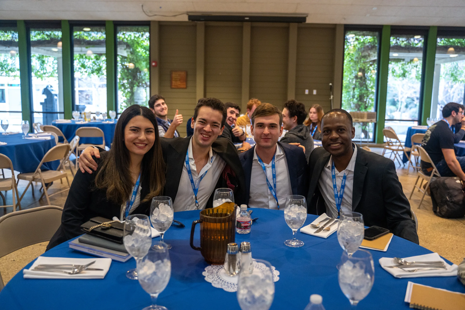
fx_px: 400
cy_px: 155
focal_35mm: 31
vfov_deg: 42.3
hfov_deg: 60.3
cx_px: 232
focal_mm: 31
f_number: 2.8
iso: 2500
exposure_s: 1/160
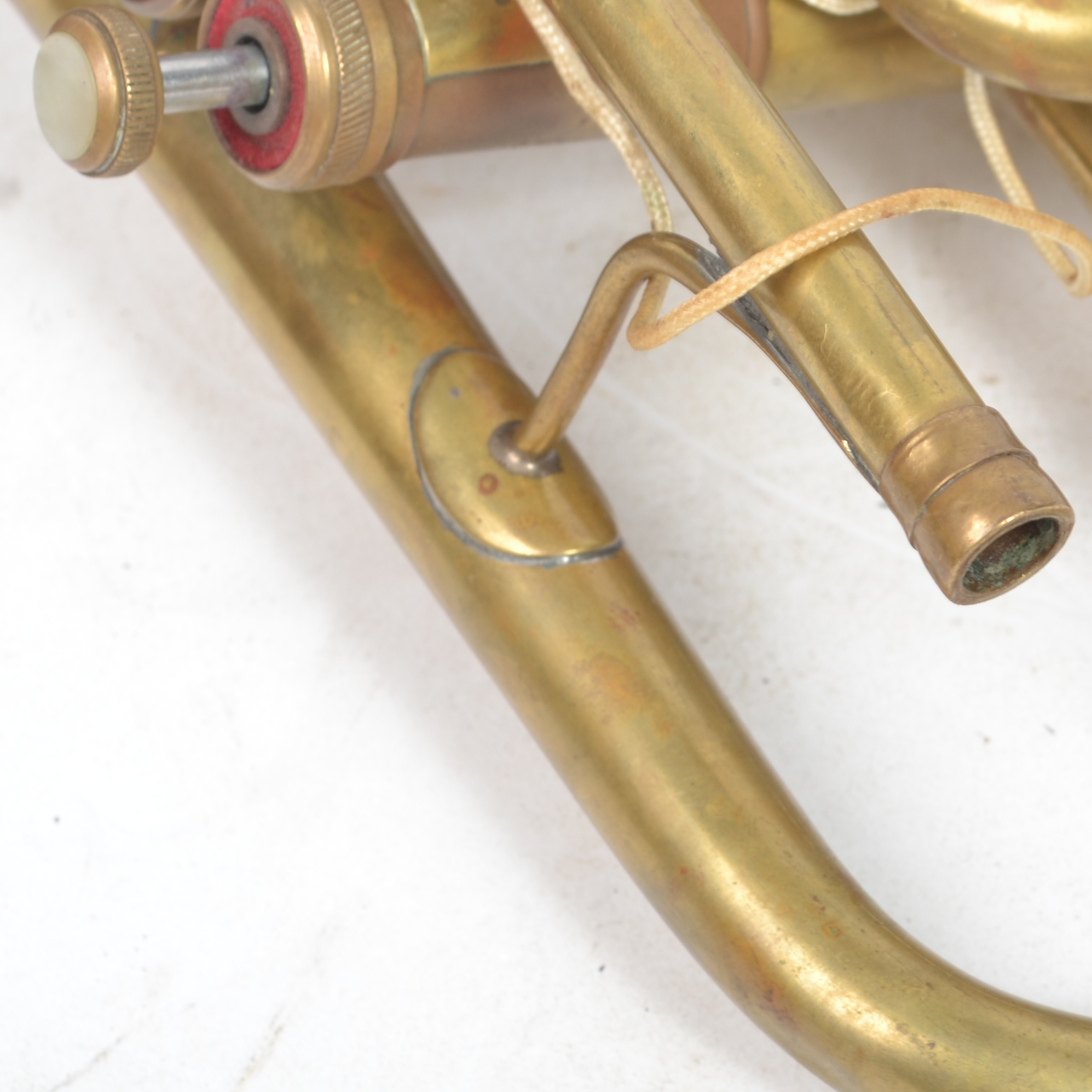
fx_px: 5781
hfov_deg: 10.8
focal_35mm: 162
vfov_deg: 10.8
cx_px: 811
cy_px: 371
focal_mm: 55
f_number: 9
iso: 100
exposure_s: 1/125
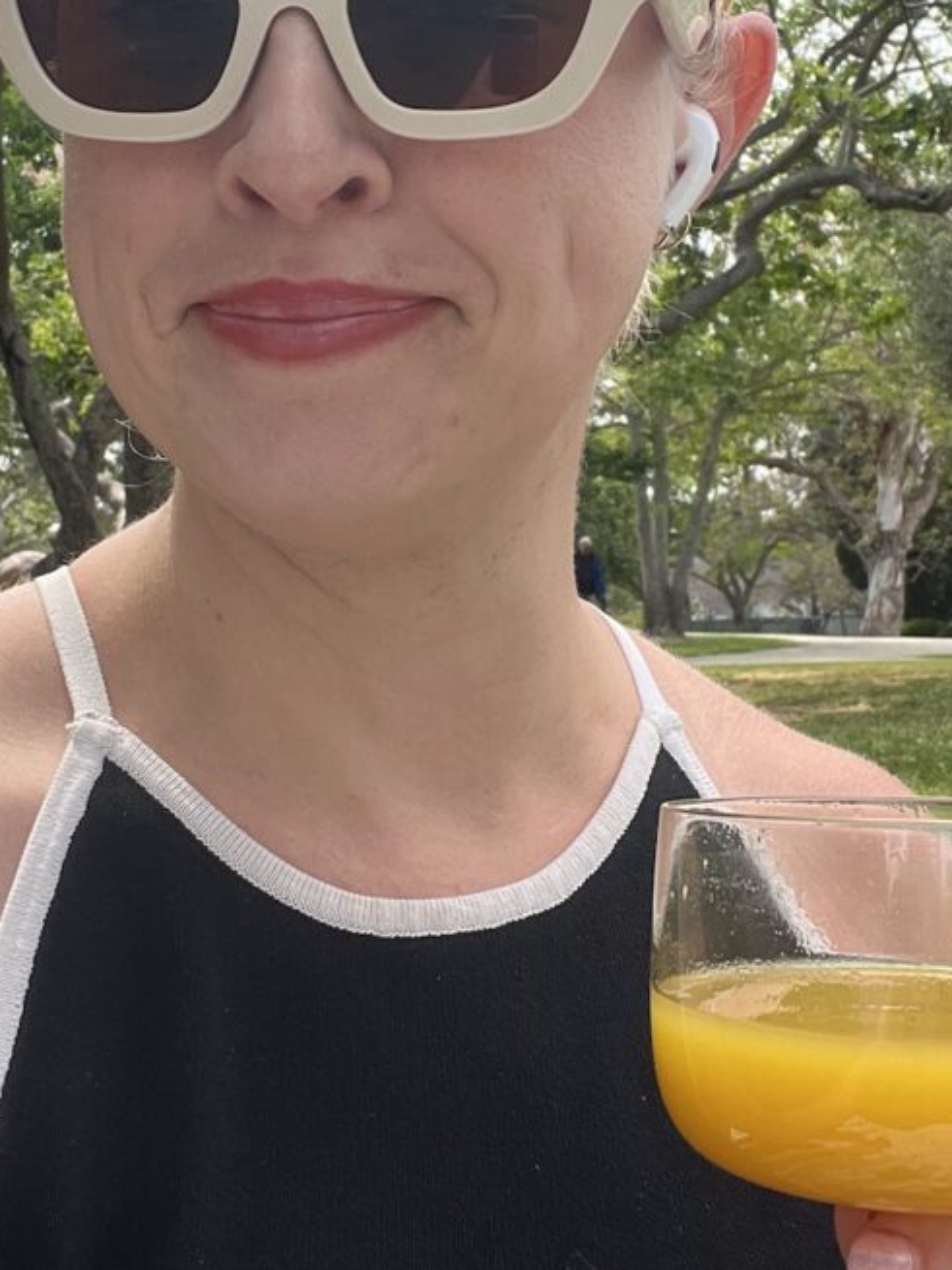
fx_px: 2017
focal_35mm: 55
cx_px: 440
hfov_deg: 26.5
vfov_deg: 34.8
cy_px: 504
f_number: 2.2
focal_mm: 2.71
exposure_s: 1/221
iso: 32
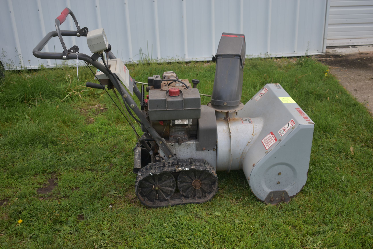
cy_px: 124
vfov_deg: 31.9
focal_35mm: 42
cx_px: 186
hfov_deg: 46.4
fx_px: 435
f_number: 4.2
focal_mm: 28
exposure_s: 1/500
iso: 200
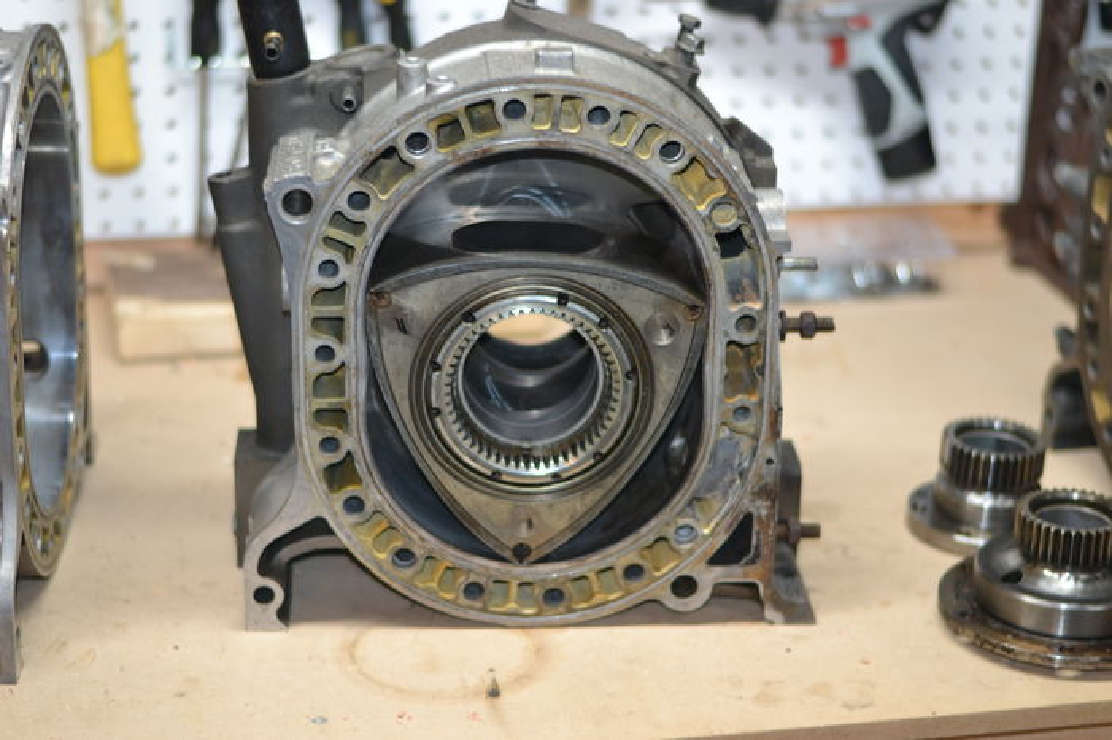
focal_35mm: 75
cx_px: 556
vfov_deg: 18.2
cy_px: 370
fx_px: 2315
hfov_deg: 27.0
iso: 450
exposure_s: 1/60
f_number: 1.8
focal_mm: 50
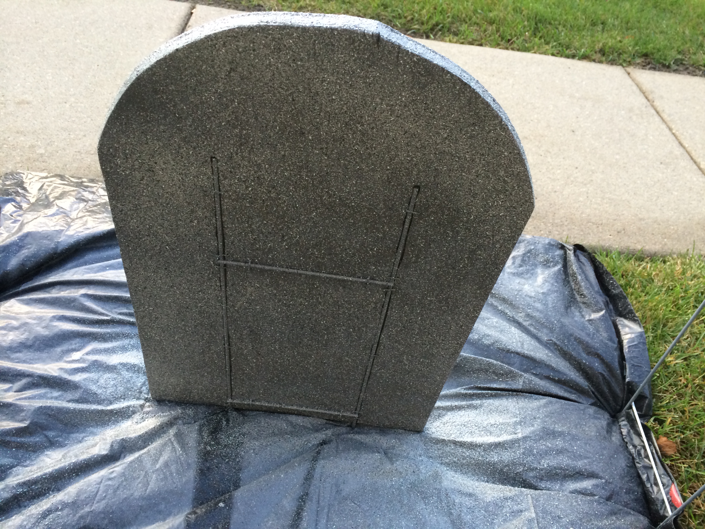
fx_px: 611
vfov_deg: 46.8
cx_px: 352
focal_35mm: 30
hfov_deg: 60.0
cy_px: 264
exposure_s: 1/30
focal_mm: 4.12
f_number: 2.2
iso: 50
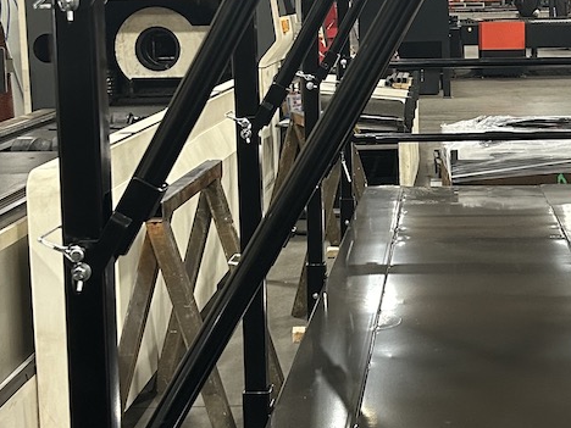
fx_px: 1221
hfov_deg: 26.1
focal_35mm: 74
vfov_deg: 19.8
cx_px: 412
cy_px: 132
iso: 400
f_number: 1.5
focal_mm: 5.7
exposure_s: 1/60
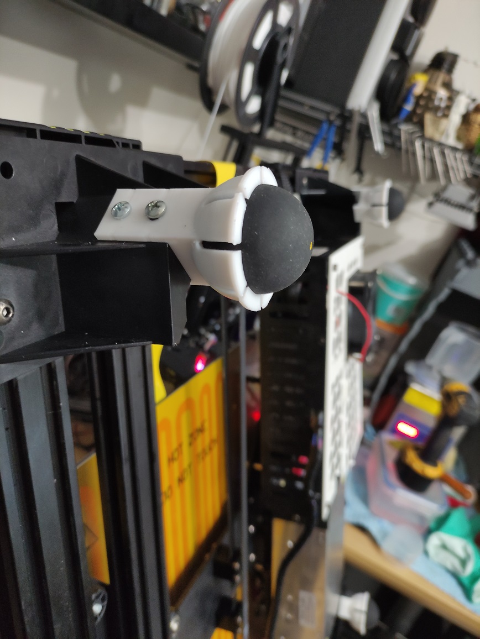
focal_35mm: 25
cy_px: 320
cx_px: 240
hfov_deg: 54.9
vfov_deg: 69.4
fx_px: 462
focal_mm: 5.43
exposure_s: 1/20
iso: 1204
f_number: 1.89
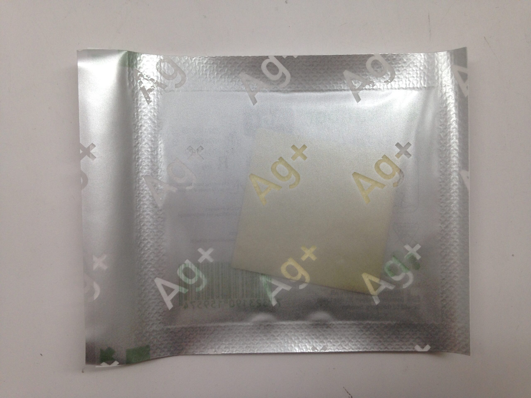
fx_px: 506
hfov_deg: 55.4
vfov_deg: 42.9
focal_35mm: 33
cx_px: 266
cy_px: 199
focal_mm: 4.12
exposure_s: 1/60
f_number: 2.4
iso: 50
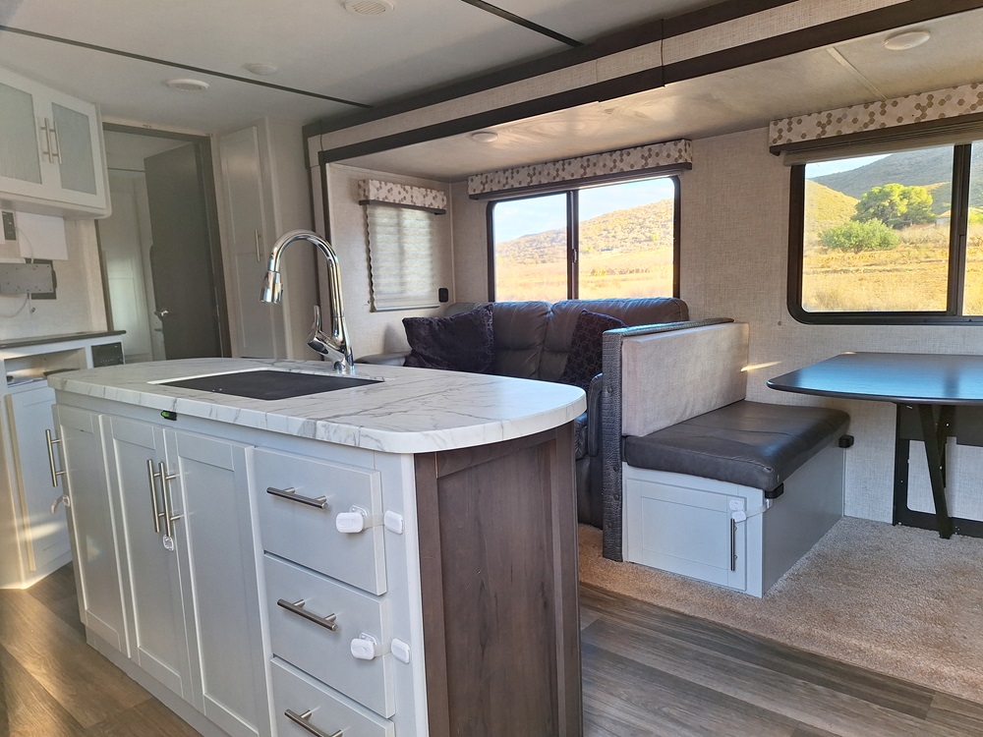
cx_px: 492
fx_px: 653
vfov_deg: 58.9
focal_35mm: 23
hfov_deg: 73.9
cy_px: 368
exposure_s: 1/100
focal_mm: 5.54
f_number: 1.8
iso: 64
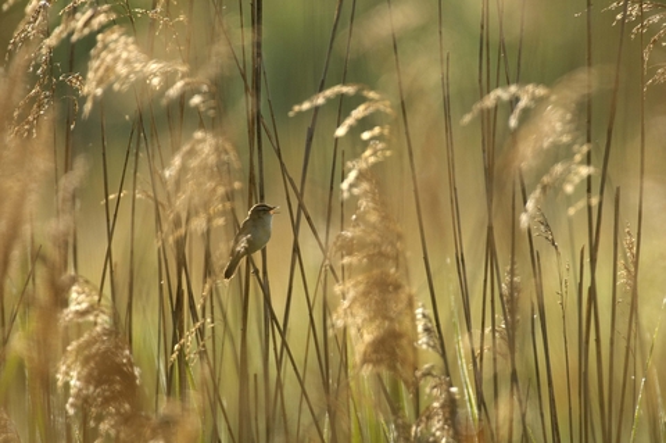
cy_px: 222
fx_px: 15247
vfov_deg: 1.7
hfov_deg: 2.5
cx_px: 333
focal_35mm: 825
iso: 250
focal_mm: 550
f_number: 5.6
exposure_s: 1/800
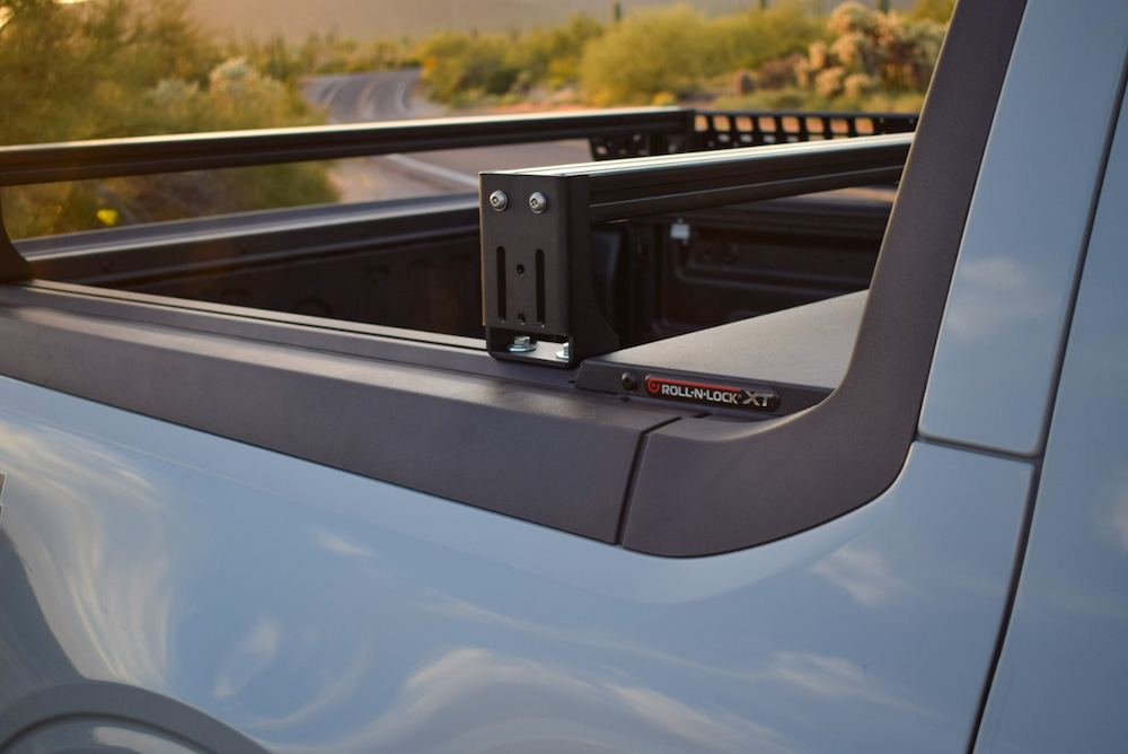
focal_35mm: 44
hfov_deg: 44.9
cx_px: 564
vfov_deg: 30.9
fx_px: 1364
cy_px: 377
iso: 100
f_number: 4.5
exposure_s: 1/80
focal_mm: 29
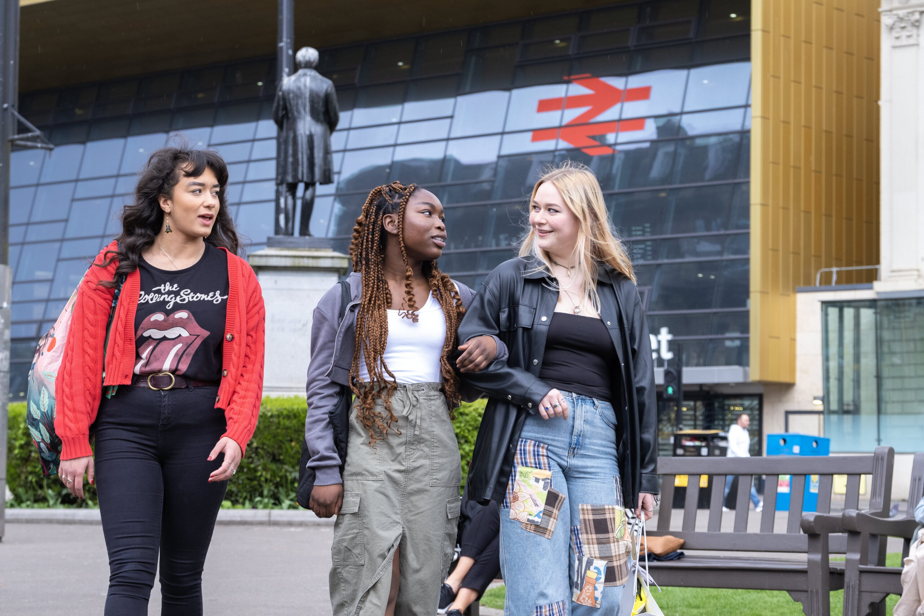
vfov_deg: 15.5
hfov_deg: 23.1
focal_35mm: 88
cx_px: 462
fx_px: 2259
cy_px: 308
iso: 800
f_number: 5.6
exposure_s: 1/250
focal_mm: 58.7
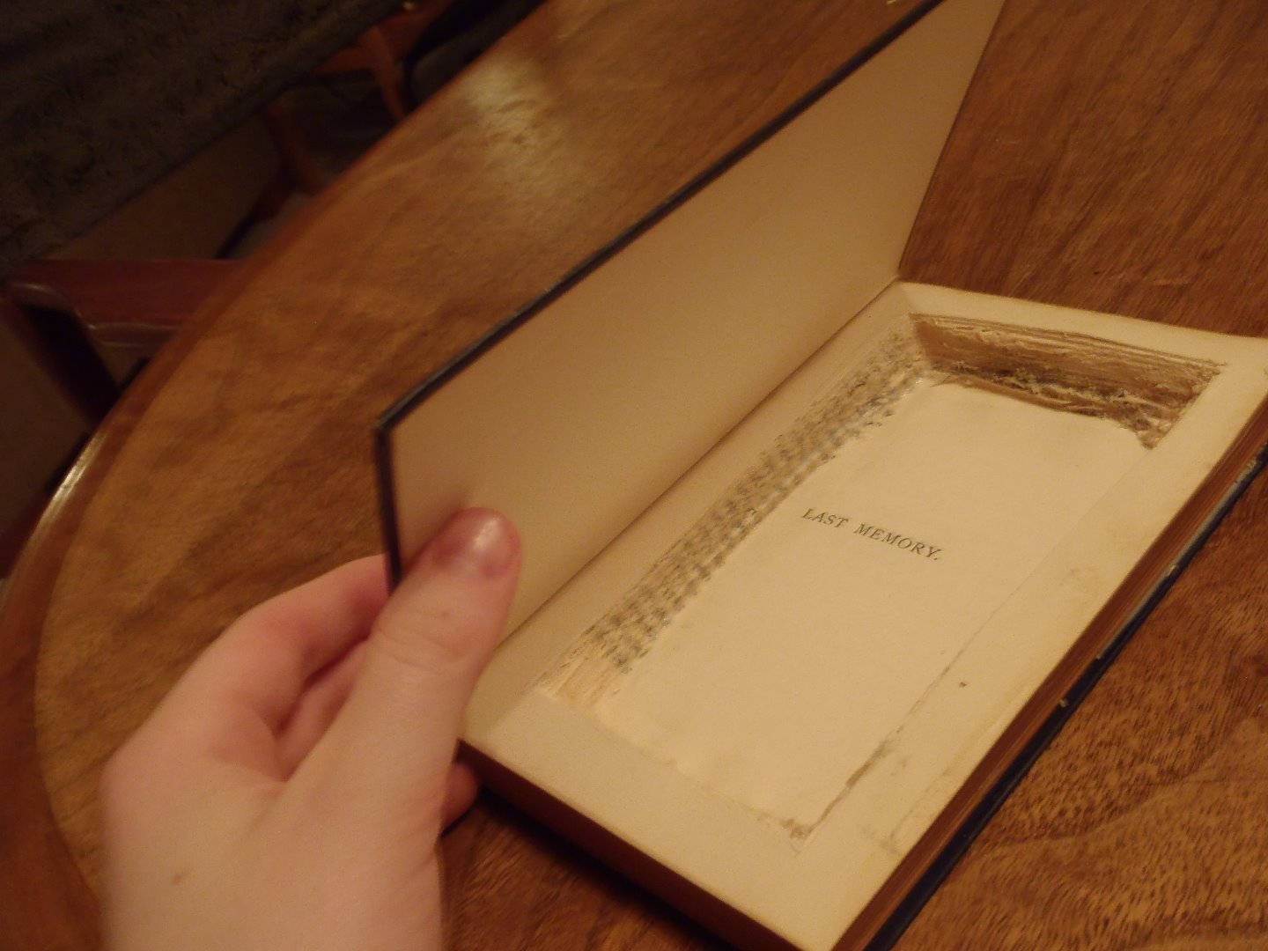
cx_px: 634
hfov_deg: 49.0
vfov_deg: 37.7
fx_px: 1392
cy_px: 476
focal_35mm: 38
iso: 320
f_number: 4.6
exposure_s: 1/4
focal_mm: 6.83
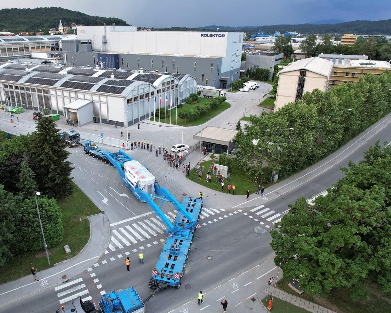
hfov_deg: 67.5
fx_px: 289
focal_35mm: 25
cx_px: 158
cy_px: 157
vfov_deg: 56.8
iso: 160
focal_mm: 8.38
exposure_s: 1/15
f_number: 2.8
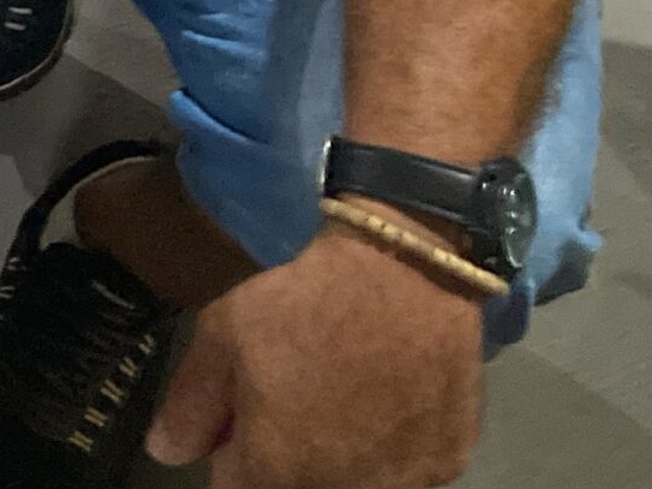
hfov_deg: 12.7
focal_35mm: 132
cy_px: -619
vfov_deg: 10.0
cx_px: -728
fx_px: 2486
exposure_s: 1/30
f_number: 1.8
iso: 500
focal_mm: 3.99
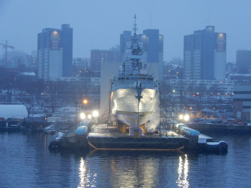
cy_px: 94
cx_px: 126
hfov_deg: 16.4
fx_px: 870
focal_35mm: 120
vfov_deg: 12.3
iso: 450
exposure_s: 1/15
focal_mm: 21.4
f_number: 5
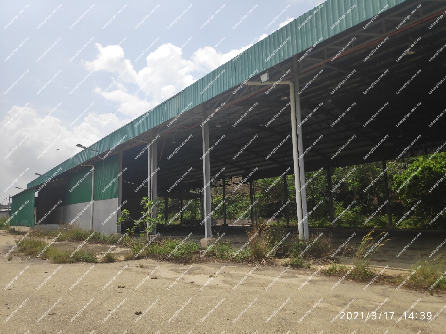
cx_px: 223
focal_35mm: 20
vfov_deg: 66.0
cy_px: 167
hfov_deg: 81.7
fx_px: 258
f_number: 1.9
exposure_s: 1/3200
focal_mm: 3.94
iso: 100
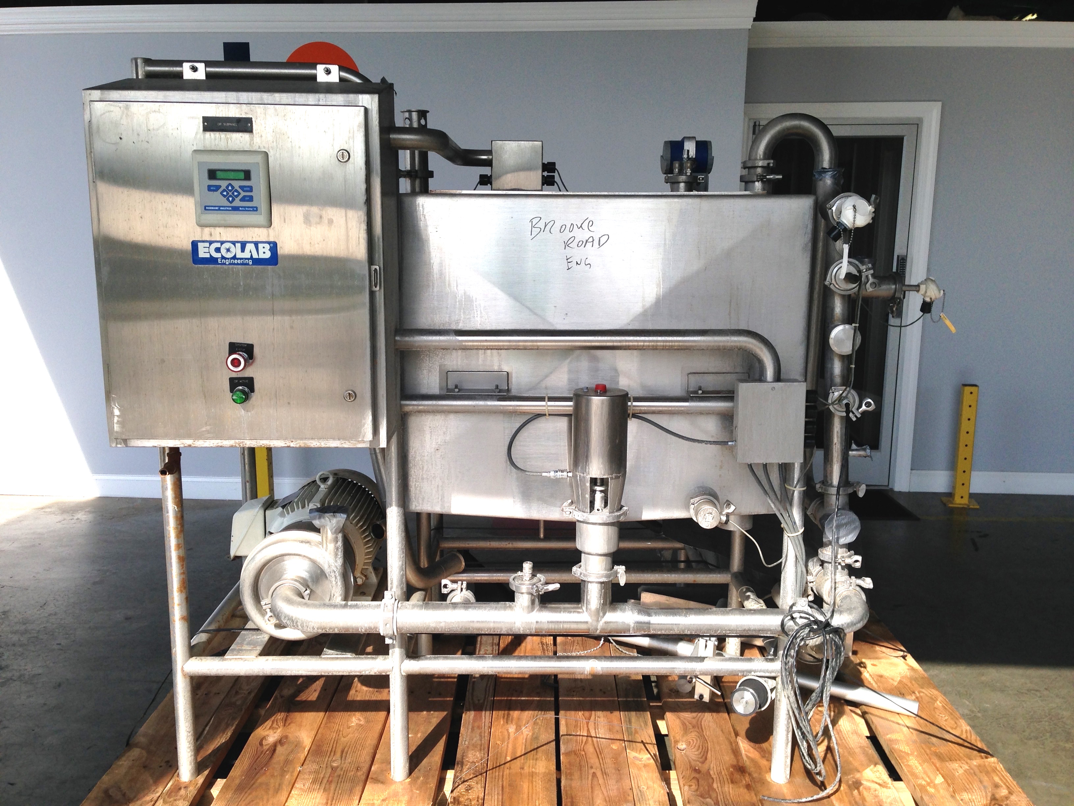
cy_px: 403
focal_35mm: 33
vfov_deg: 42.9
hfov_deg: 55.4
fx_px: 1024
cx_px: 537
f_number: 2.4
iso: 50
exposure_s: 1/1063
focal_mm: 4.12
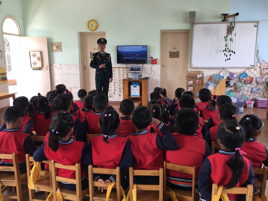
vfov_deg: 48.2
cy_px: 100
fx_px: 225
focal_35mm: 29
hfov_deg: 61.6
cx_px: 134
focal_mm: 4.15
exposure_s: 1/50
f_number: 2.2
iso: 32
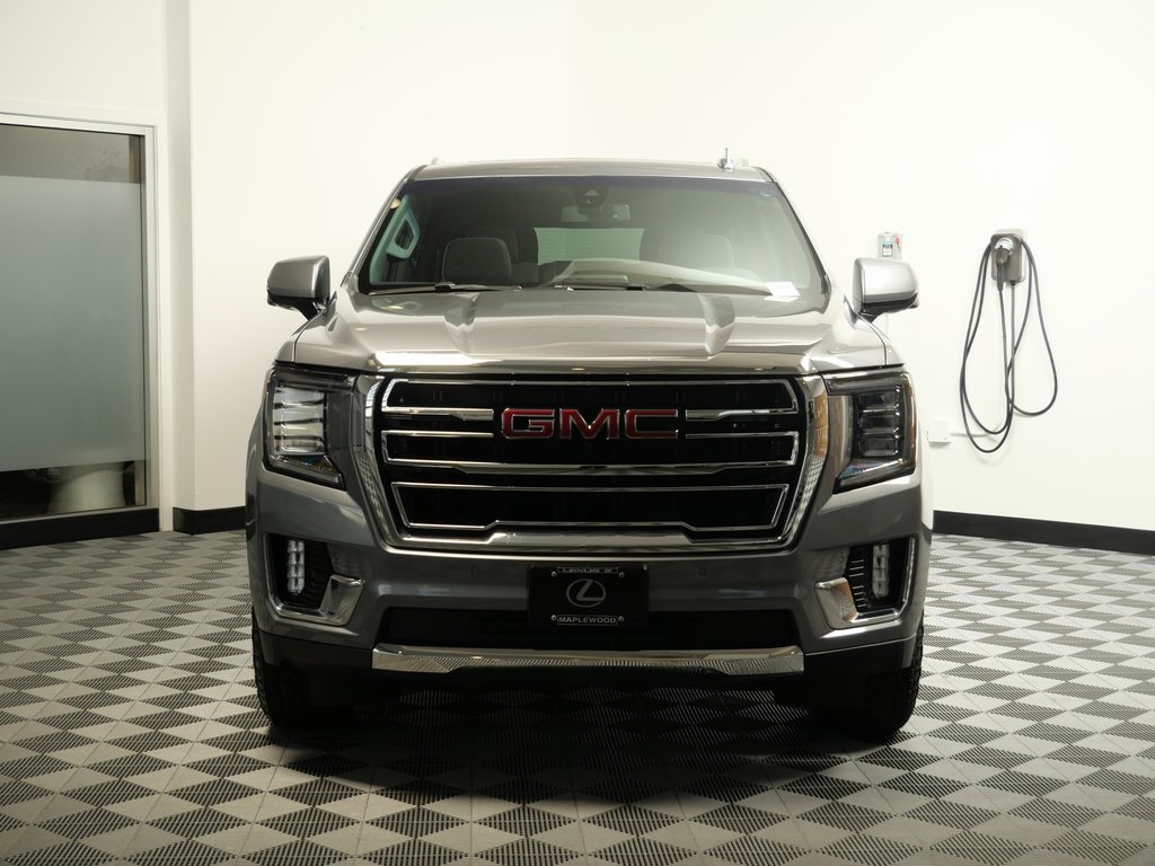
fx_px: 1535
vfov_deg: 31.5
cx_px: 578
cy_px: 433
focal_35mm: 46
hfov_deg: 41.2
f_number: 4.3
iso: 250
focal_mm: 23
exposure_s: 1/200
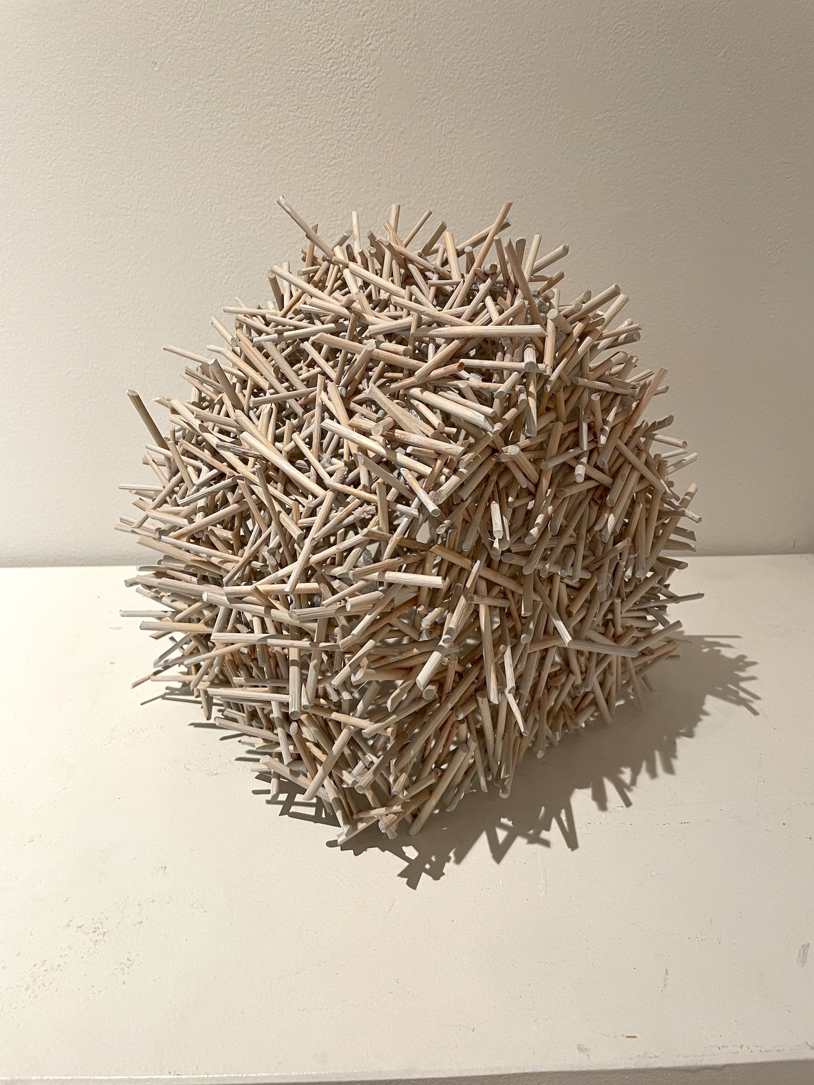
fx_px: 815
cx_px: 407
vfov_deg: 67.3
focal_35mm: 26
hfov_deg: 53.1
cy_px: 542
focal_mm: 4.2
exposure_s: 1/60
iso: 125
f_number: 1.6
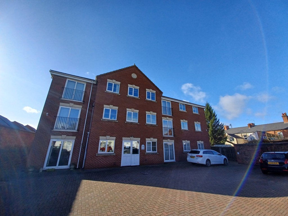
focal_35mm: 13
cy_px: 108
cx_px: 144
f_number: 2.2
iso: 40
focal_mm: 1.42
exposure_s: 1/1066
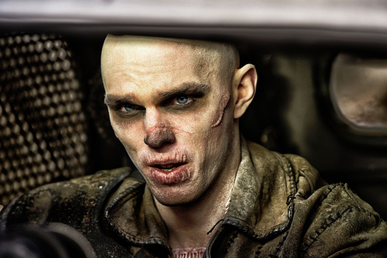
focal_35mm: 270
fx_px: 2901
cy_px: 129
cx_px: 194
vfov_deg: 5.1
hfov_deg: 7.6
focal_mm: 270
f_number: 4.8
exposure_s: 1/320
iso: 400
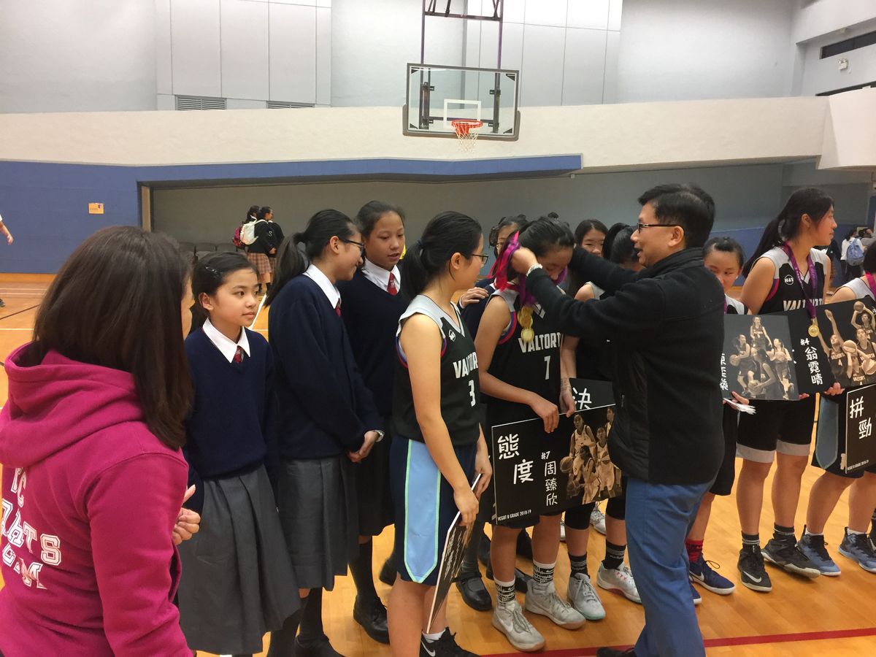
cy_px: 328
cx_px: 438
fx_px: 734
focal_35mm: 29
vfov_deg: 48.2
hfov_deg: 61.7
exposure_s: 1/17
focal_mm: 4.15
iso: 100
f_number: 2.2
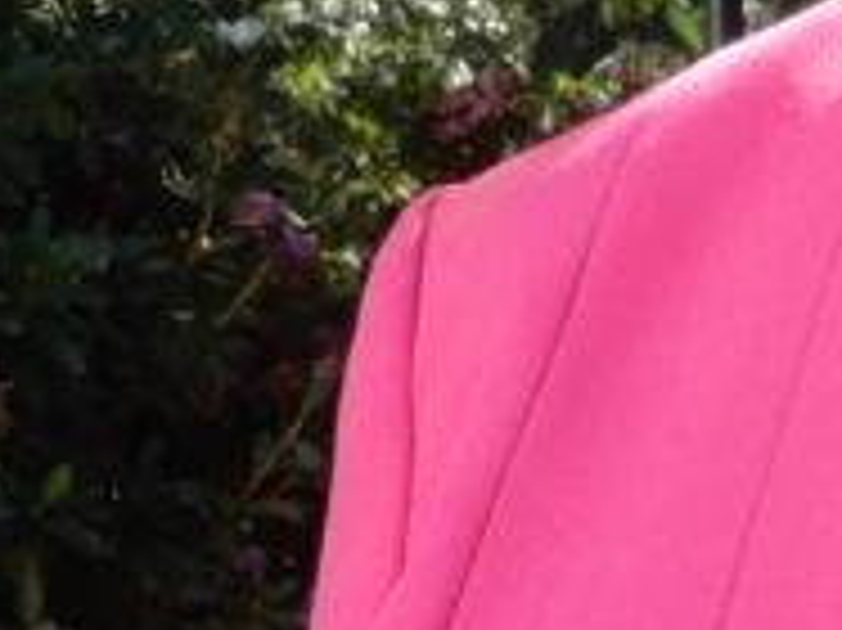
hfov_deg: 7.2
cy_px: 698
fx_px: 6563
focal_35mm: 270
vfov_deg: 5.5
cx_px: 1418
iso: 80
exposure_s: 1/320
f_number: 4
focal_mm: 6.2
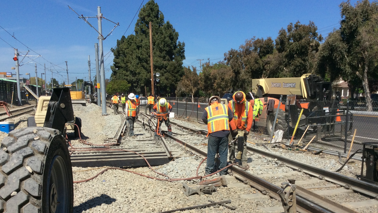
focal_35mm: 39
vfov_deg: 30.1
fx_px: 391
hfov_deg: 51.6
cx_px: 199
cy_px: 148
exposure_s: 1/2045
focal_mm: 3.3
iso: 32
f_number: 2.4
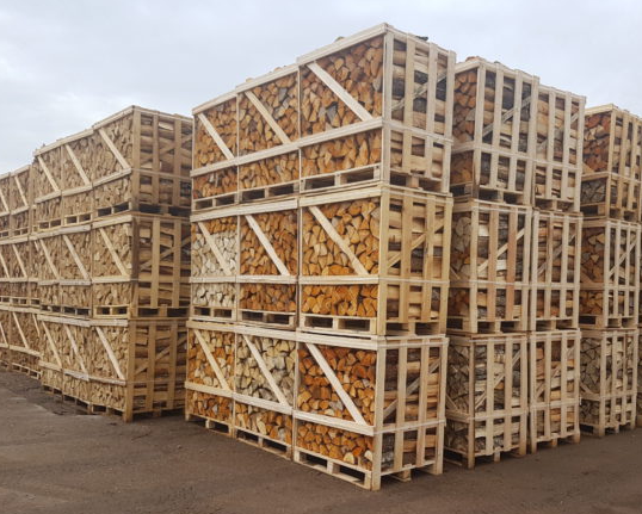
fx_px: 627
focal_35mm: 33
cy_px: 290
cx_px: 406
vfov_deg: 44.5
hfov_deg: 53.5
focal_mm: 4.2
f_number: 1.7
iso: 40
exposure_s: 1/1388
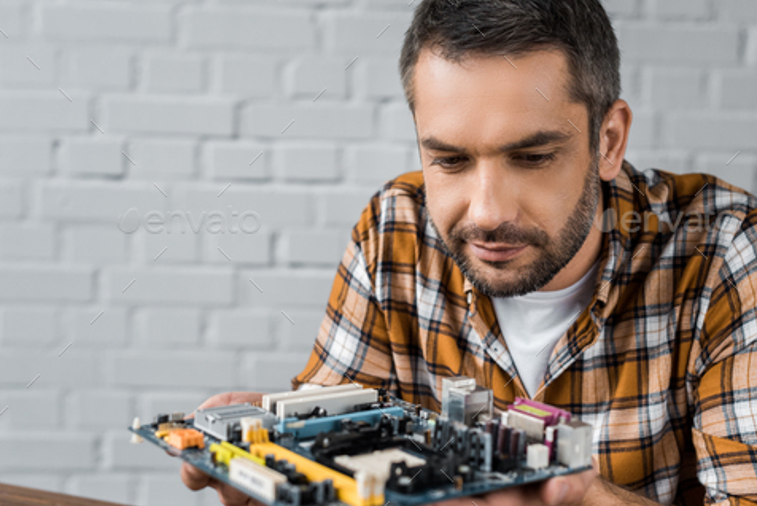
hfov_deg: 32.3
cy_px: 296
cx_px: 423
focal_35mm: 62
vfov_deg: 21.9
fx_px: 1304
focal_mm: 50
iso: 320
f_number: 3.5
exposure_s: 1/200
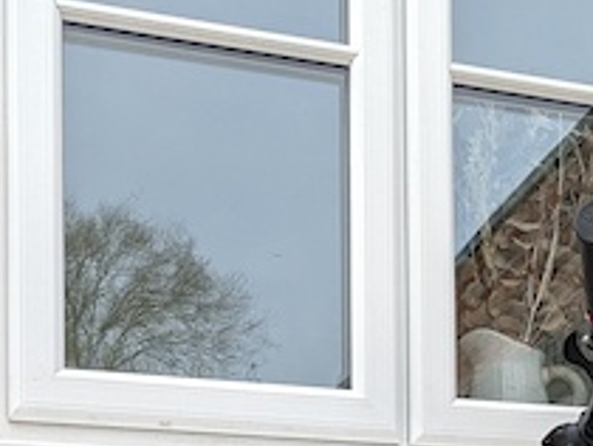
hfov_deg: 31.6
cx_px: 353
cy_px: 683
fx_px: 1046
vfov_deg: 20.4
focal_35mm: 61
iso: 46
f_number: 2.2
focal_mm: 2.35
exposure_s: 1/480
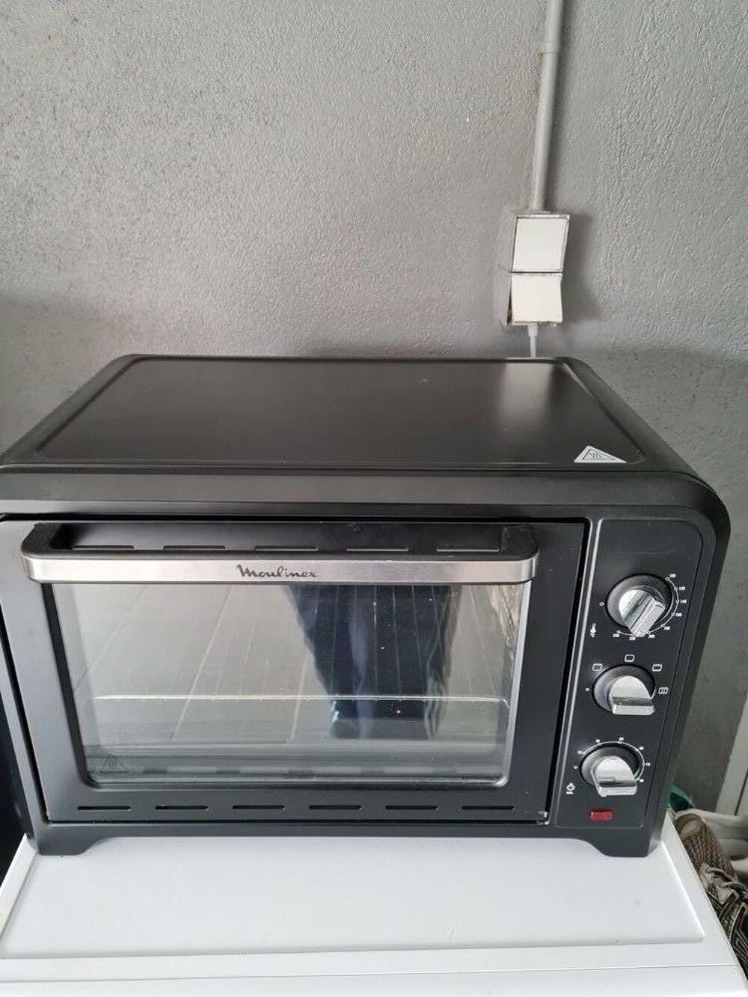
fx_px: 749
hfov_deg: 53.1
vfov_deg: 67.3
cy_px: 498
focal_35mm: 26
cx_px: 374
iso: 640
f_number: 1.8
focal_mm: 5.4
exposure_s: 1/50
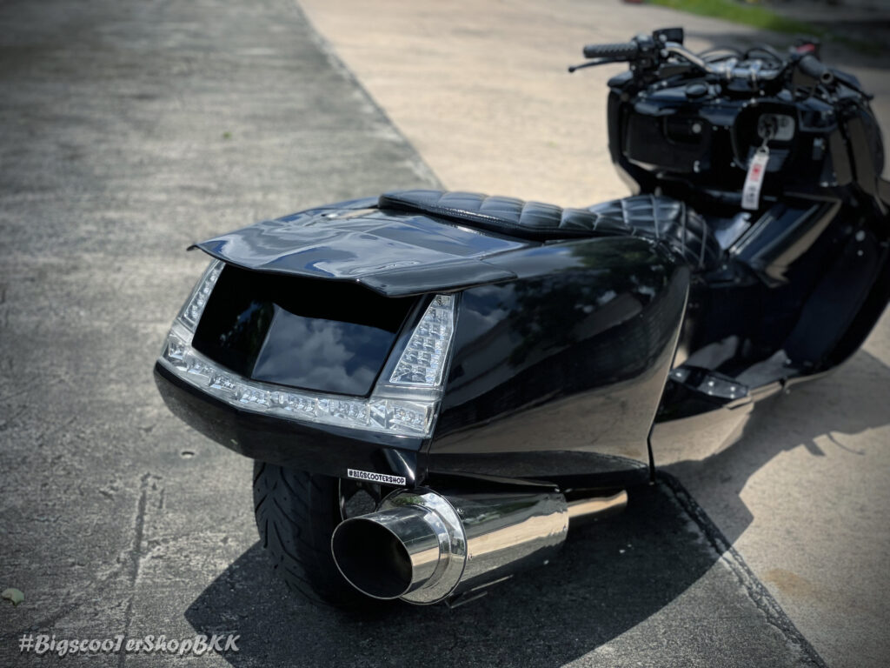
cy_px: 334
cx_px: 445
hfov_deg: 36.8
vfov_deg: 28.0
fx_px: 1337
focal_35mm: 52
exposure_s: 1/1712
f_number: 2
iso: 32
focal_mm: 6
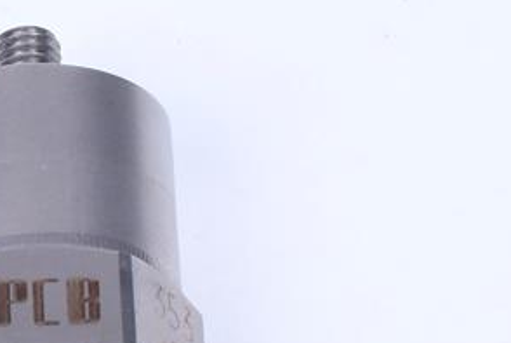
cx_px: 28
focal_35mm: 104
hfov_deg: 19.2
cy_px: 273
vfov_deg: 13.2
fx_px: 1478
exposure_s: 1/200
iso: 200
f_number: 14
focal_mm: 34
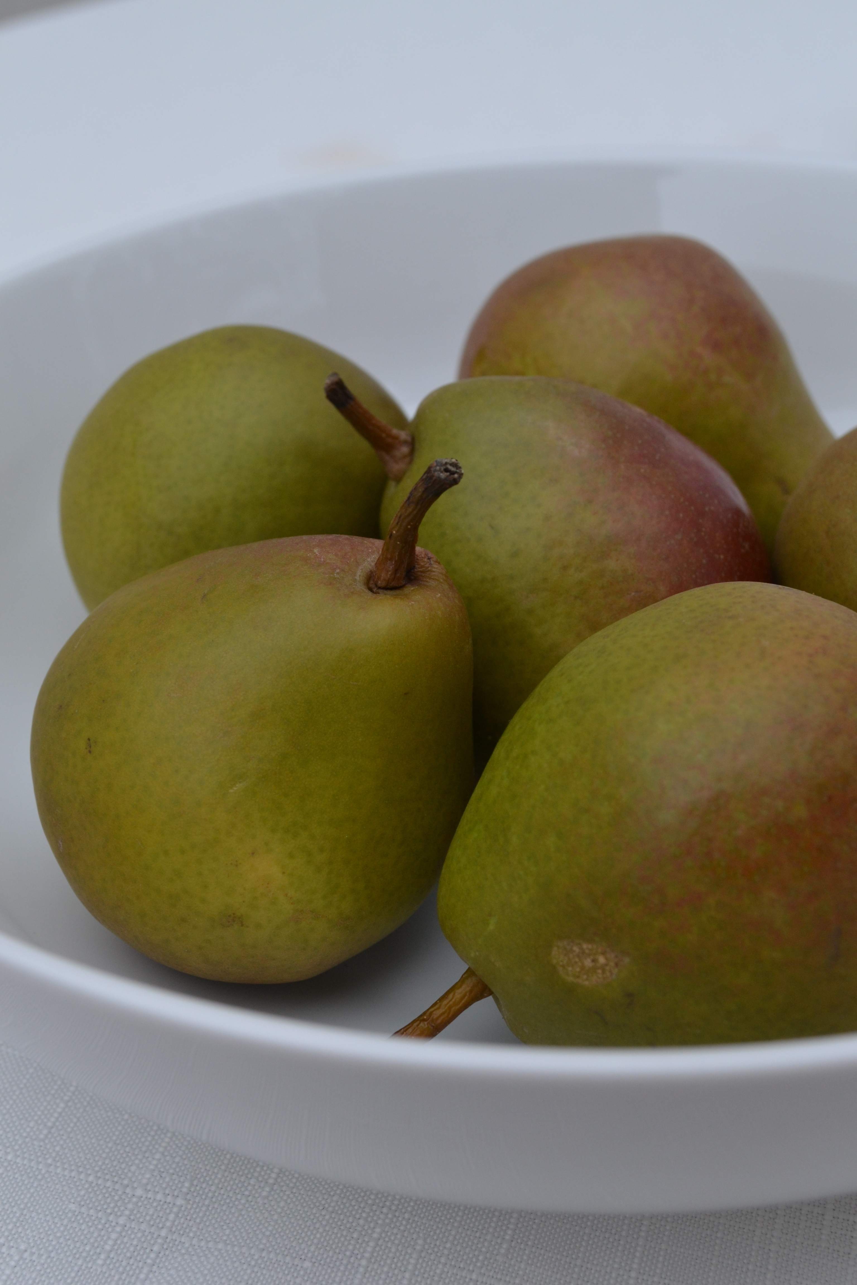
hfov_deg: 25.8
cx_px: 428
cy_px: 642
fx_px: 1875
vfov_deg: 37.9
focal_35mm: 52
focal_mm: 35
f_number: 8
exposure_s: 1/125
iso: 400
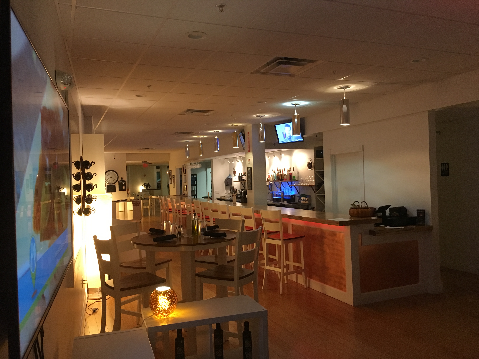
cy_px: 180
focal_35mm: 29
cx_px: 240
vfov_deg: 48.2
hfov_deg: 61.7
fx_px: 401
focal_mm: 4.15
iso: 200
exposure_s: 1/30
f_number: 2.2
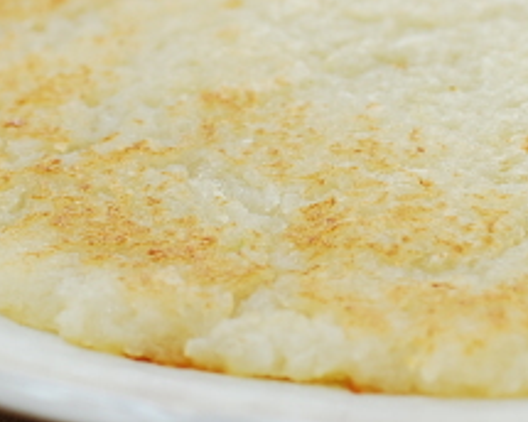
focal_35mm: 213
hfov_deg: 9.1
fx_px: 3328
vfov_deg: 7.2
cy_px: -21
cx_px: 214
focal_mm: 50
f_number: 4.5
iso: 100
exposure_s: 1/20
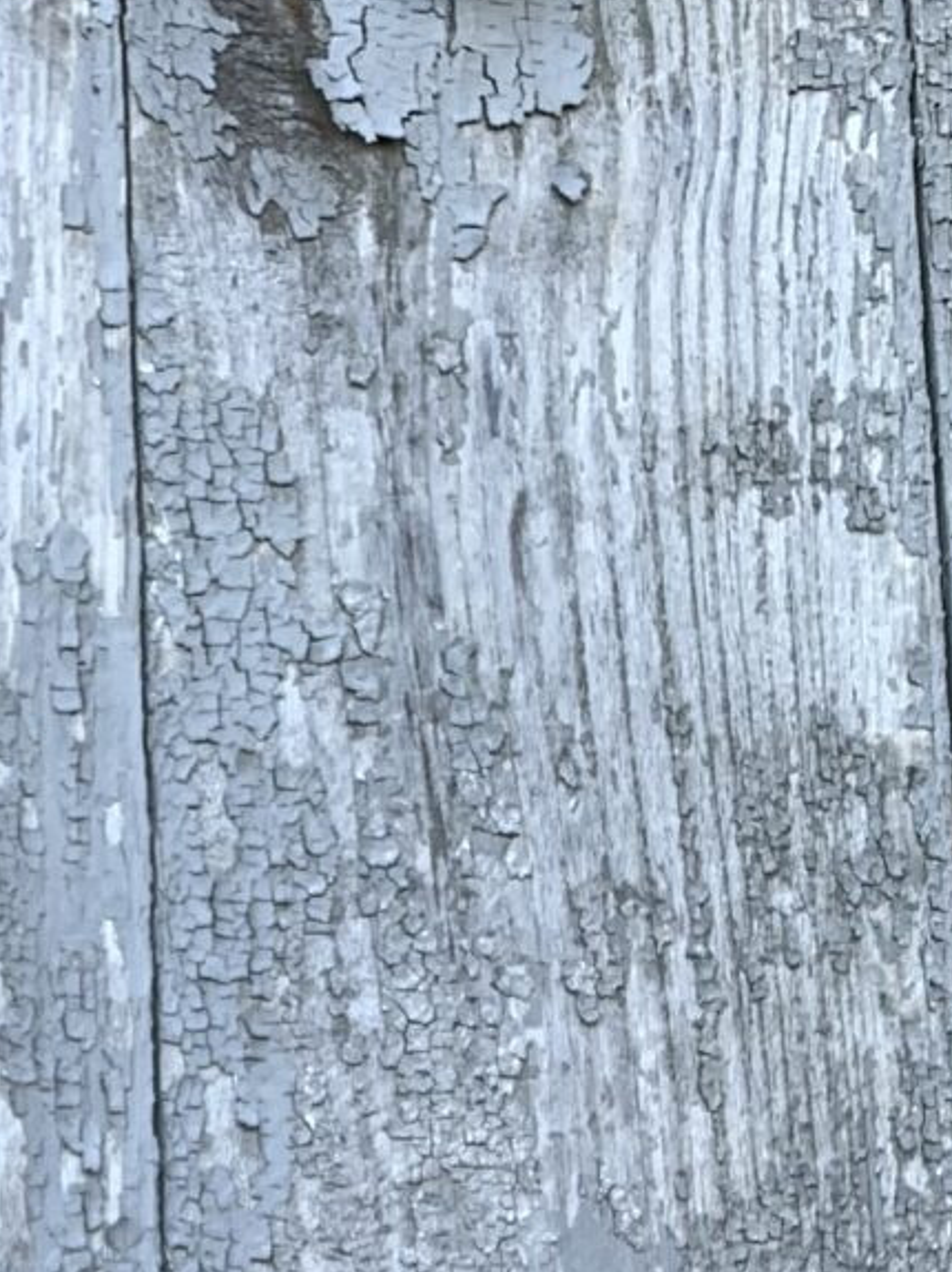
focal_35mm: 116
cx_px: -928
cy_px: 1990
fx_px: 4257
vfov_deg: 15.5
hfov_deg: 11.5
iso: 25
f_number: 1.8
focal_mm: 4.25
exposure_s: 1/193
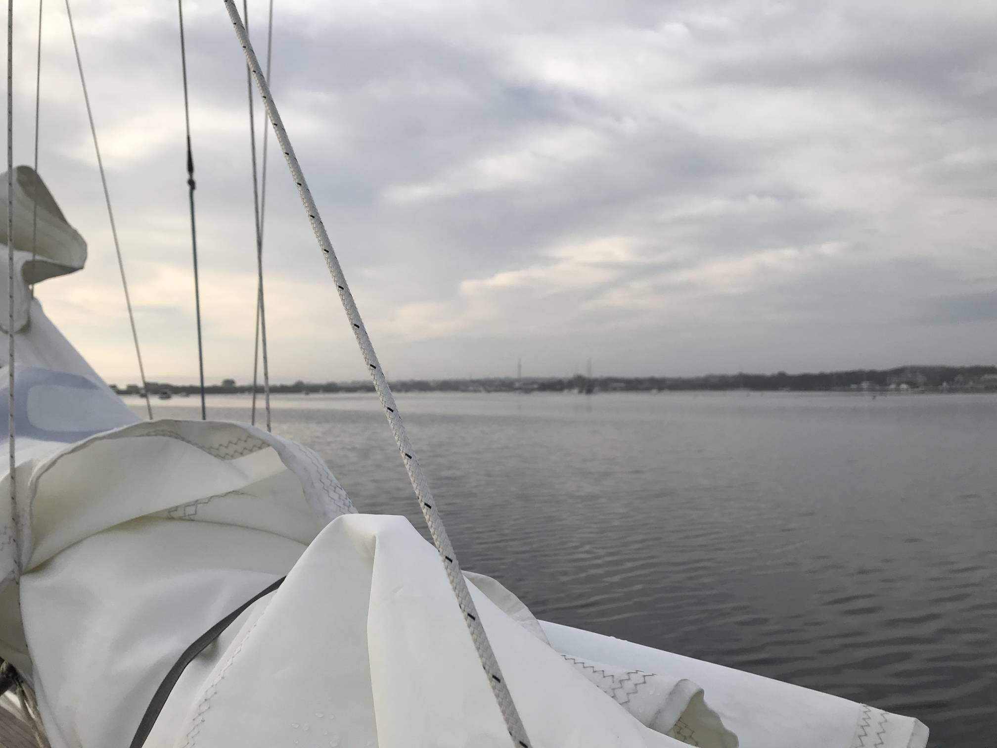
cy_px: 374
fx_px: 806
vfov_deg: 49.7
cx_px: 498
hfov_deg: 63.4
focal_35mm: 28
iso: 20
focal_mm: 3.99
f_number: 1.8
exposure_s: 1/1996
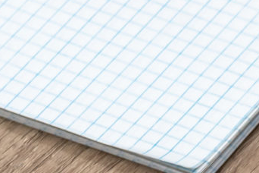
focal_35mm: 787
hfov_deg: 2.6
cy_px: 548
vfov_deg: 1.7
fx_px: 5662
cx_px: 547
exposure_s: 1/160
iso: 500
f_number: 13
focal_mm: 105
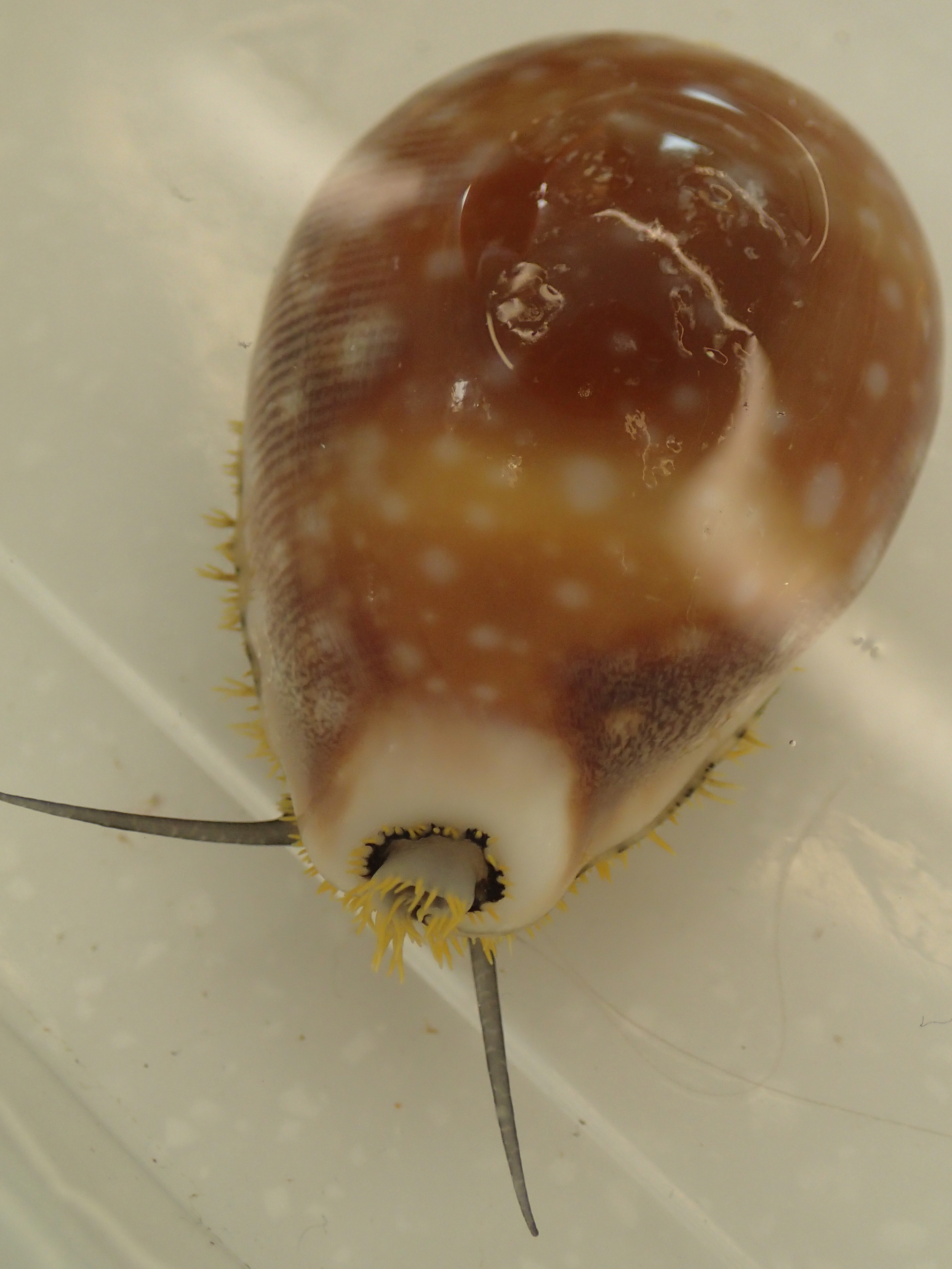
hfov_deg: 25.7
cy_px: 634
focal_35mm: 57
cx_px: 476
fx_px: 2090
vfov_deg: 33.8
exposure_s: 1/200
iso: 320
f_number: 3.5
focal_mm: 10.29
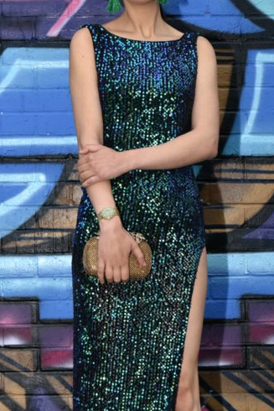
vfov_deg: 22.1
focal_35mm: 92
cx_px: 143
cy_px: 260
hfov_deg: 14.9
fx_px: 1050
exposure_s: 1/400
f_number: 4.5
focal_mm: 44
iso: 640
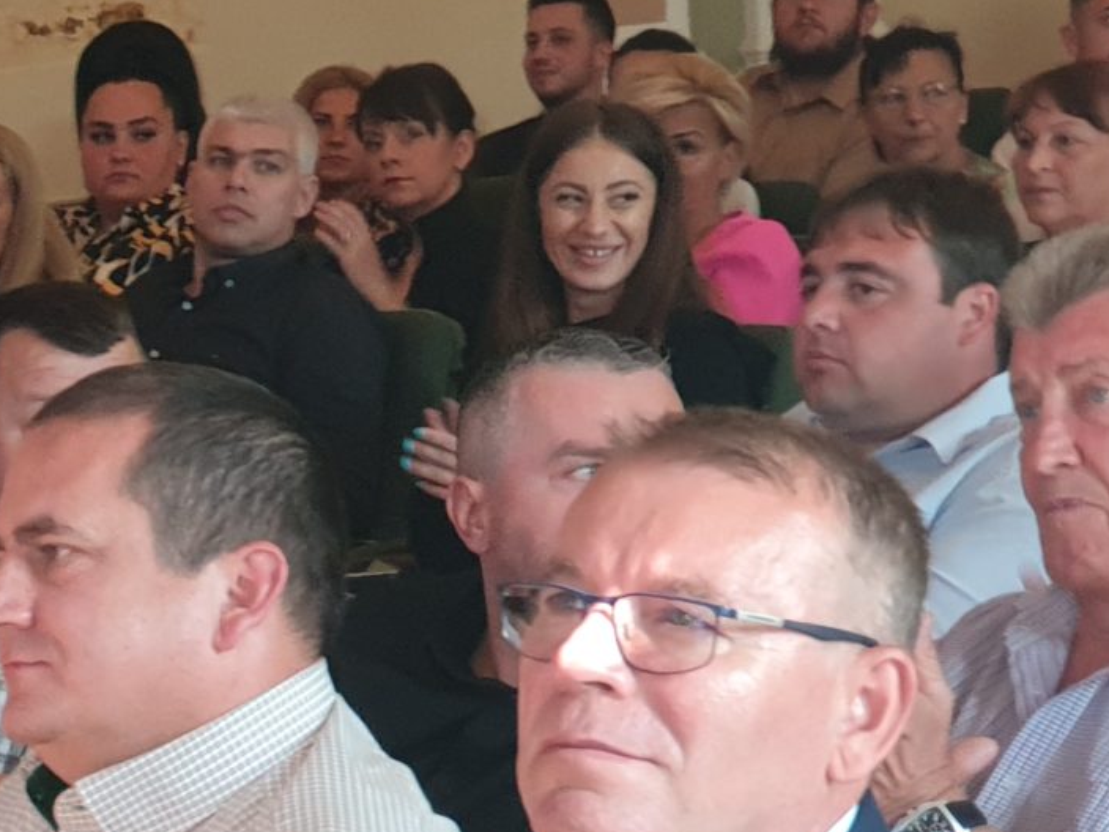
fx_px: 6055
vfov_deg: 7.8
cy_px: 780
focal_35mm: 189
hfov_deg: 9.9
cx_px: -840
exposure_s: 1/33
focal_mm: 6
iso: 100
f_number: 2.4
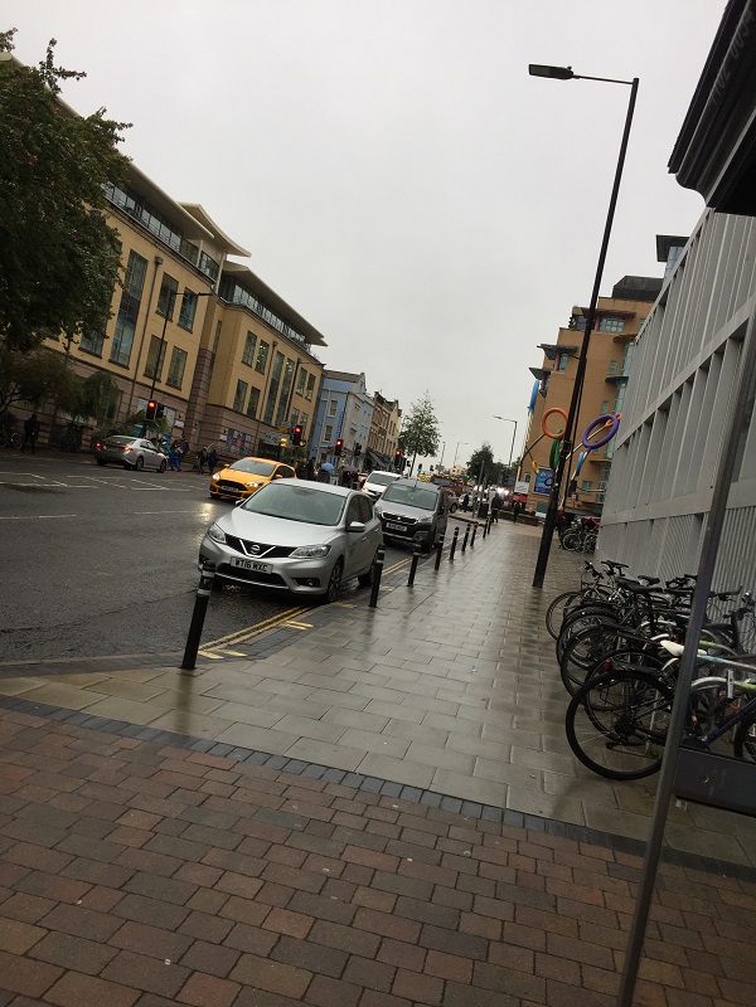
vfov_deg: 61.7
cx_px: 378
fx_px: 844
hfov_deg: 48.2
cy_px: 504
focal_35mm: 29
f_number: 2.2
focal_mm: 4.15
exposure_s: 1/128
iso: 32
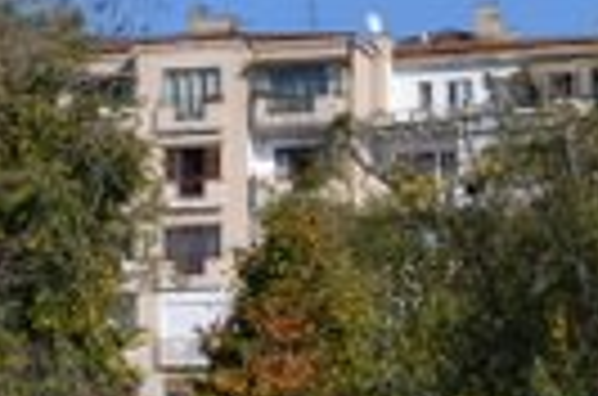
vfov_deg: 5.8
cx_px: -418
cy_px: 279
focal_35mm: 236
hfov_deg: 8.5
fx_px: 3915
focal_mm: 35
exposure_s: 1/250
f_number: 8
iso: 110
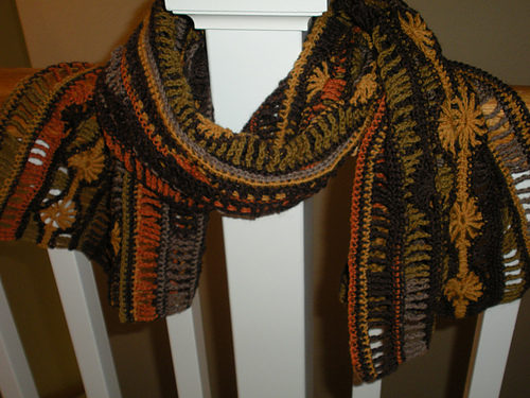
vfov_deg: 33.6
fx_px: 658
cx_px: 265
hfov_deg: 43.9
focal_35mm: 43
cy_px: 199
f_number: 4
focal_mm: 7.7
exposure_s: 1/60
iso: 200
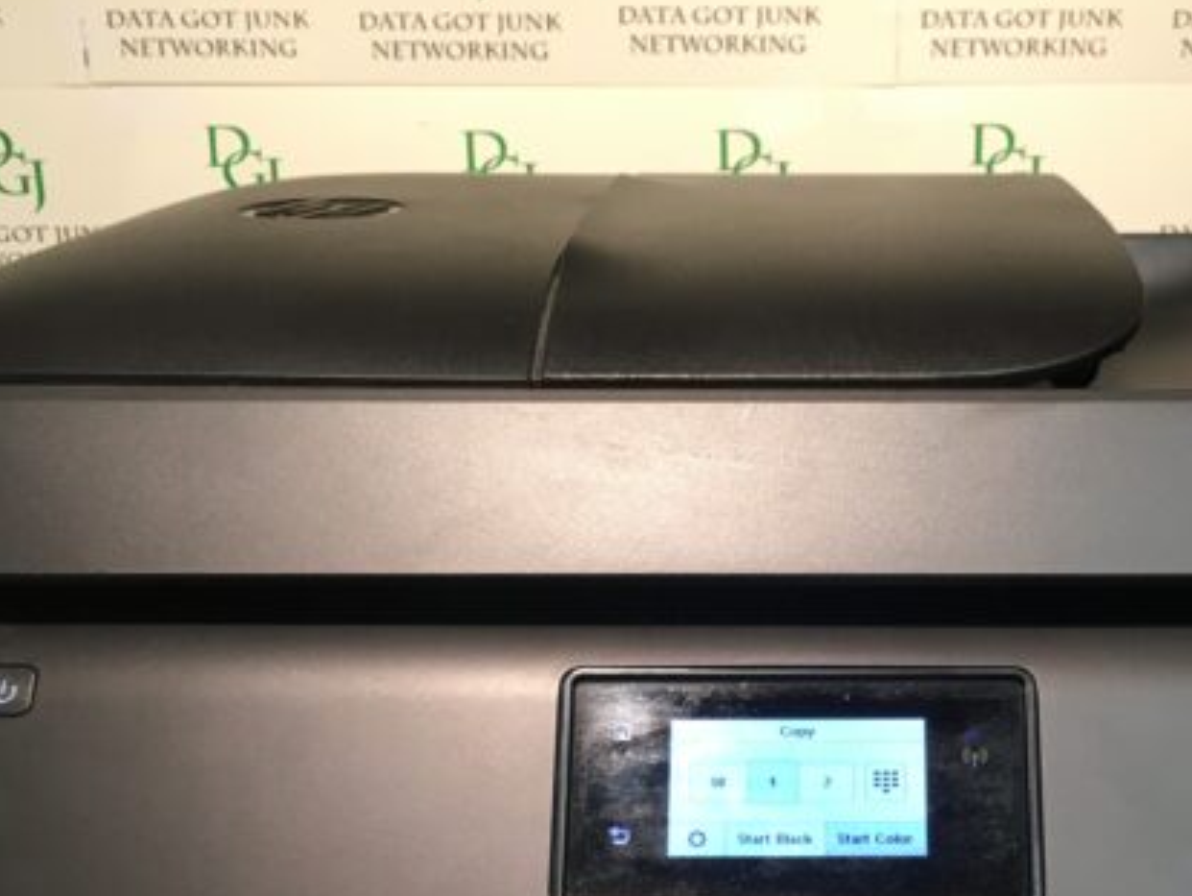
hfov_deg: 33.9
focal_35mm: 56
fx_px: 1929
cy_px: 847
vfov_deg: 25.1
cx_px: 826
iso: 40
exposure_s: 1/30
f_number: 2.2
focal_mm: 4.15
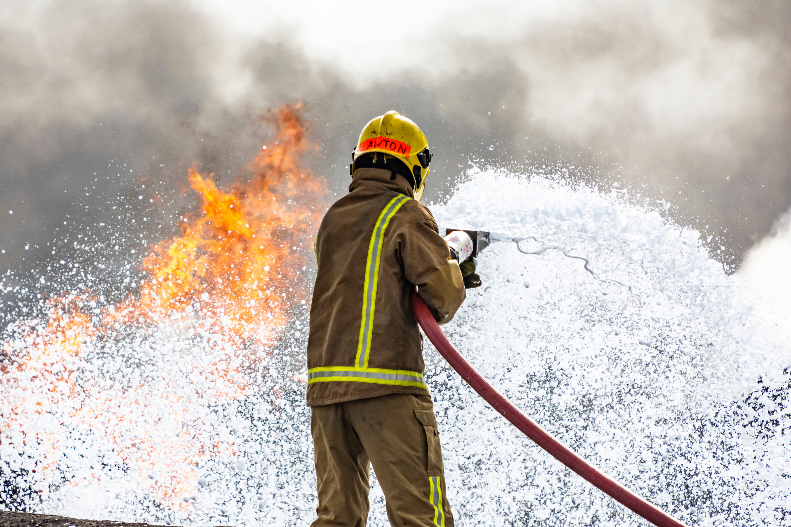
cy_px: 264
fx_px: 13183
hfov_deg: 3.4
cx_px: 396
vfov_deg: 2.3
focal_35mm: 600
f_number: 5.6
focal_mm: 400
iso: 500
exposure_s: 1/6400
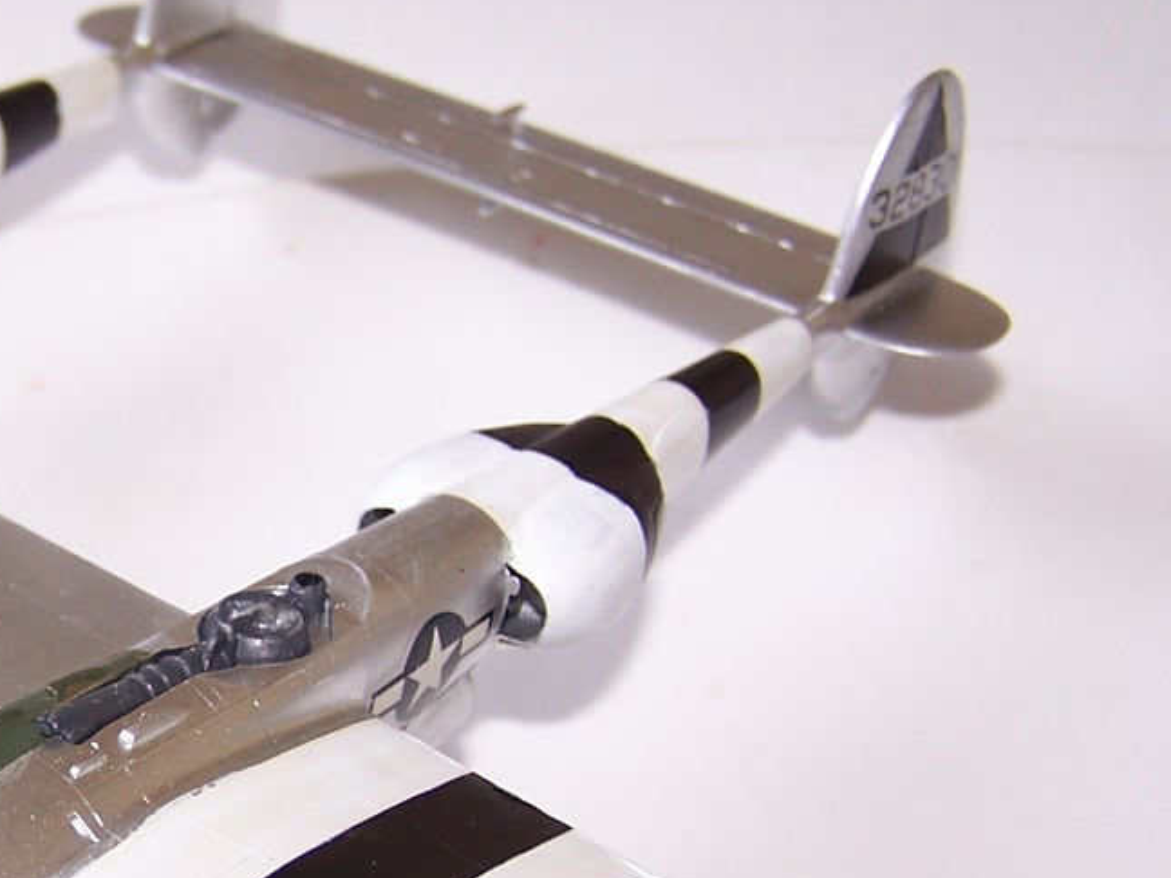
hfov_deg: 20.9
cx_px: 45
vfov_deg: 16.1
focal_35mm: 91
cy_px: 753
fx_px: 3078
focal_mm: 6.3
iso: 80
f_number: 2.8
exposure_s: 1/60
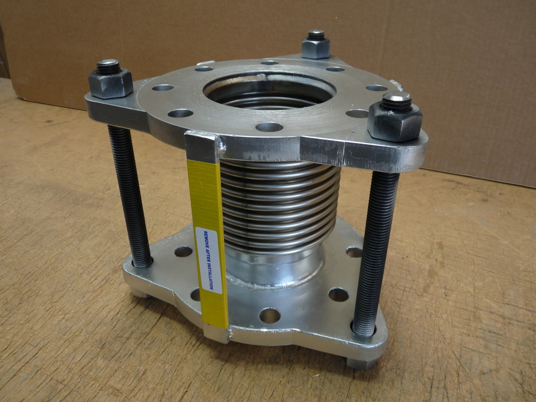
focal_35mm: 27
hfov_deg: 65.3
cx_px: 268
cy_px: 201
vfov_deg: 51.4
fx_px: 418
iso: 100
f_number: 2.8
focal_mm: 4.8
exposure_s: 1/100
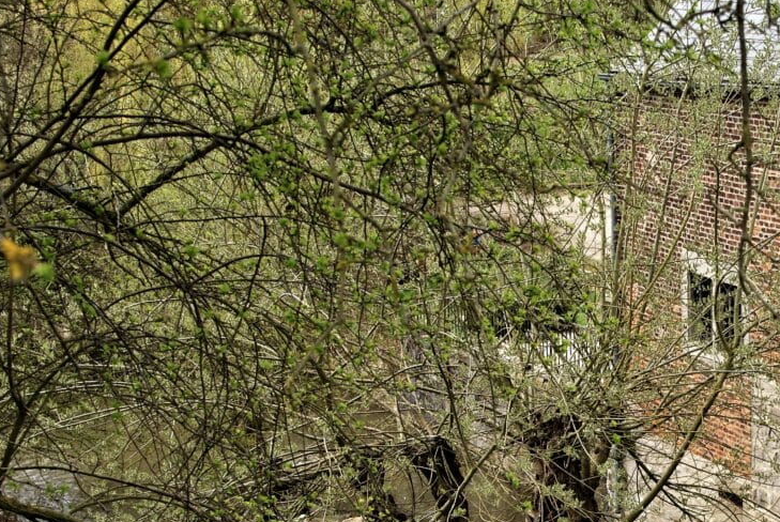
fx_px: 1714
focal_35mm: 79
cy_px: 421
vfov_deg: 17.2
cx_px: 626
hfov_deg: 25.2
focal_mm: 30
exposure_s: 1/80
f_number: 10
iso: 100
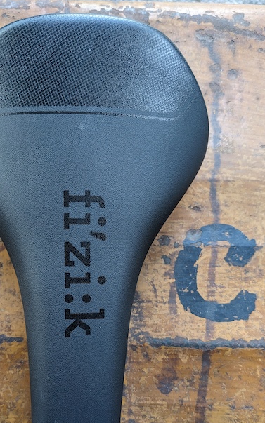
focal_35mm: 38
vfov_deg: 50.9
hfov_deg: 33.3
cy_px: 271
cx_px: 87
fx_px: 439
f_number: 1.73
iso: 106
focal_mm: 4.38
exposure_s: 1/25
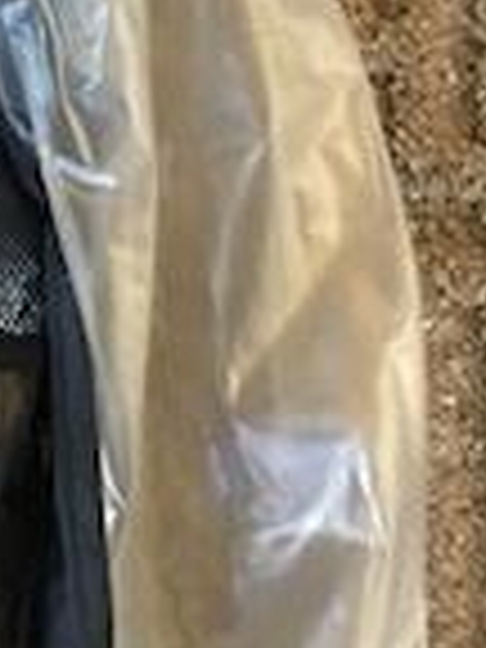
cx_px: -846
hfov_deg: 8.2
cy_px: -18
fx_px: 3014
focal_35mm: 161
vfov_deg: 12.1
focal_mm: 4.15
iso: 100
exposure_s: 1/8
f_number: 2.2
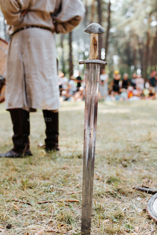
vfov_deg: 39.6
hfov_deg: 27.0
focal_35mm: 50
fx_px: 327
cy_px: 118
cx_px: 78
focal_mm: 50
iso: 200
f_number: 2.8
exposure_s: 1/200
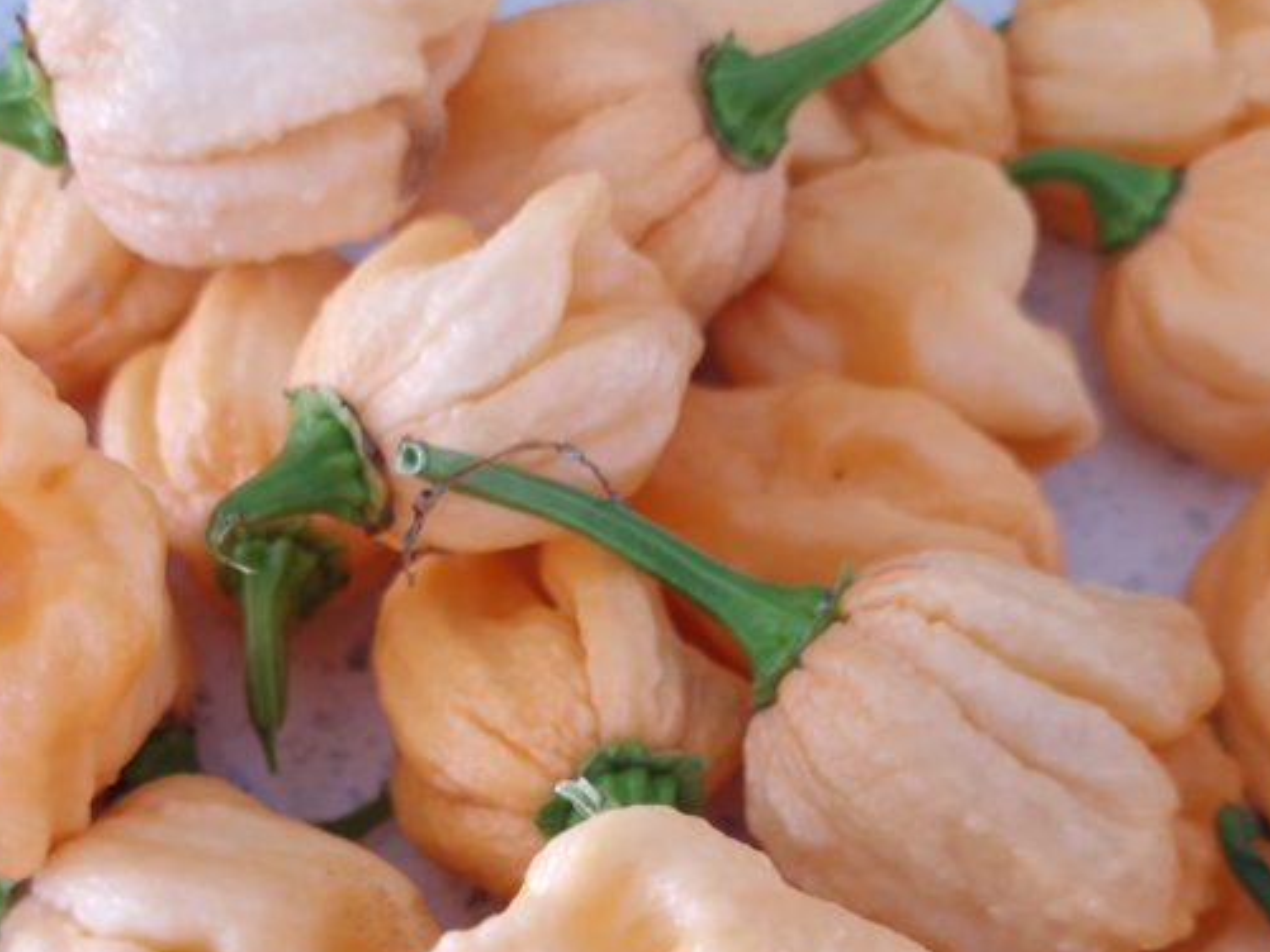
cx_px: 489
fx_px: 1725
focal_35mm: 47
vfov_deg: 29.6
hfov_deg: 40.2
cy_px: 858
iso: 50
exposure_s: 1/15
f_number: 1.8
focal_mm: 6.4
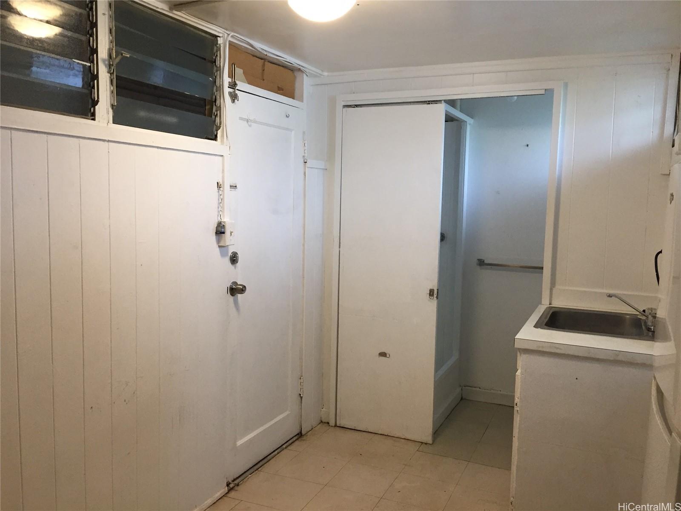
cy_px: 256
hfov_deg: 61.7
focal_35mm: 29
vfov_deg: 48.2
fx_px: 571
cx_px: 340
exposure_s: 1/30
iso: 50
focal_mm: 4.15
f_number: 2.2
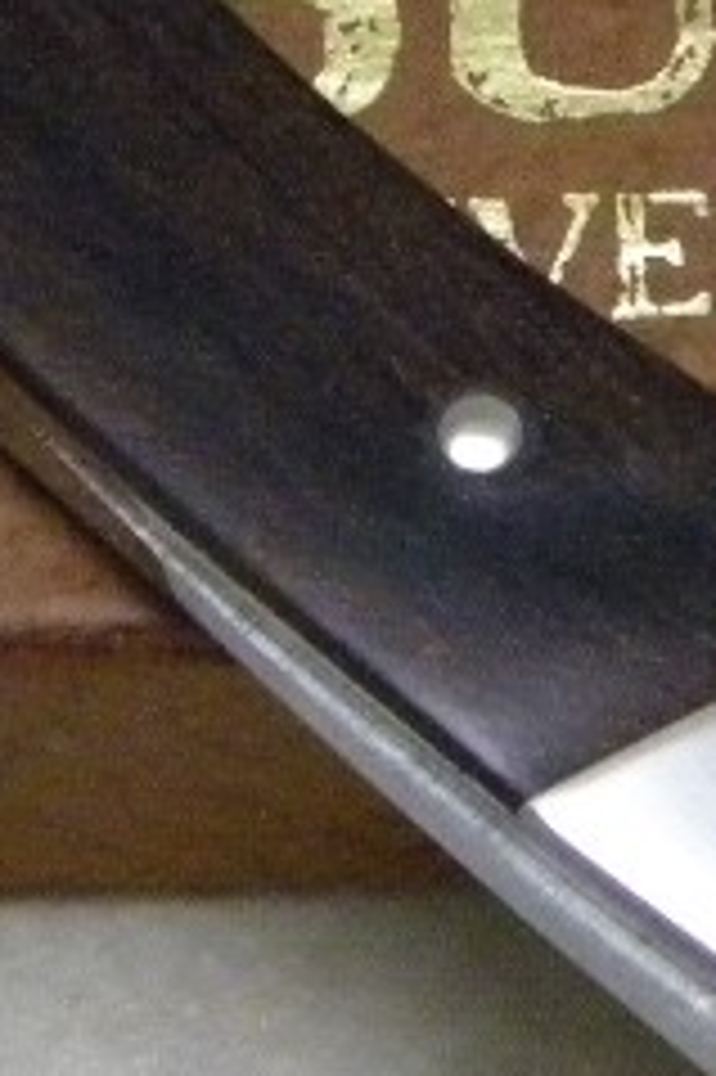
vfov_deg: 7.0
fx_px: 8723
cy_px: 207
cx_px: 585
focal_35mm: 292
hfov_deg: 4.7
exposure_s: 1/73.8
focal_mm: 12.2
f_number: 4.3
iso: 800
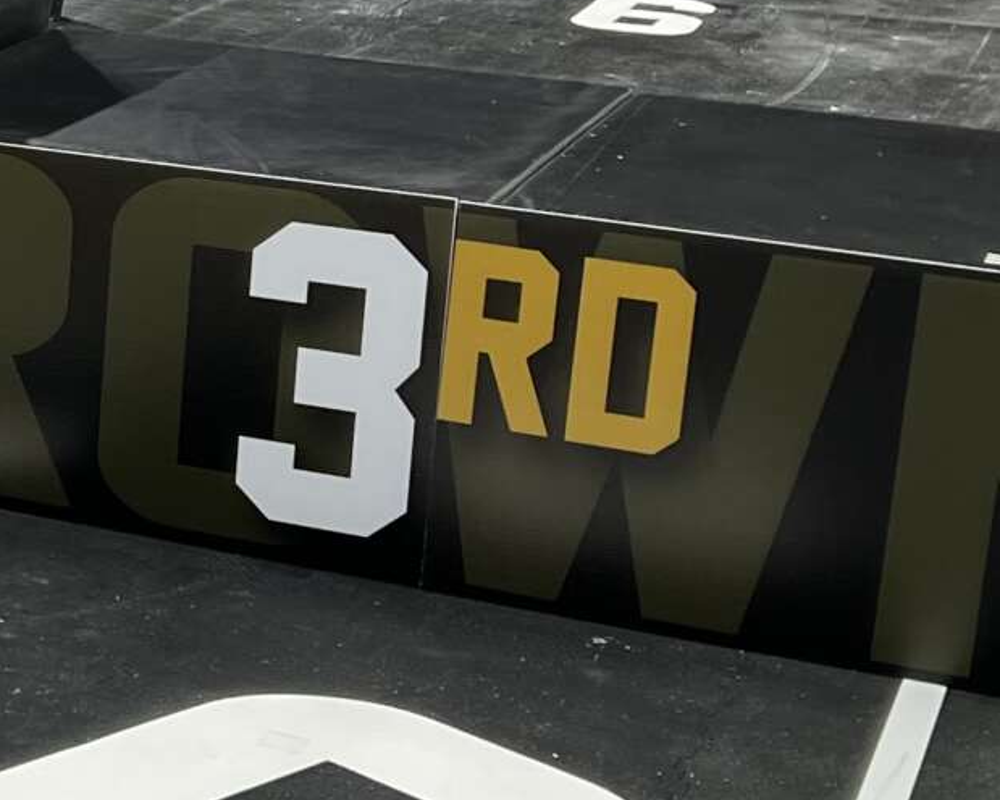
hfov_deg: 17.2
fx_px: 3107
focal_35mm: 105
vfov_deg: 14.7
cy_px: 312
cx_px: -288
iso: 125
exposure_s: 1/120
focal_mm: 5.7
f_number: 1.5
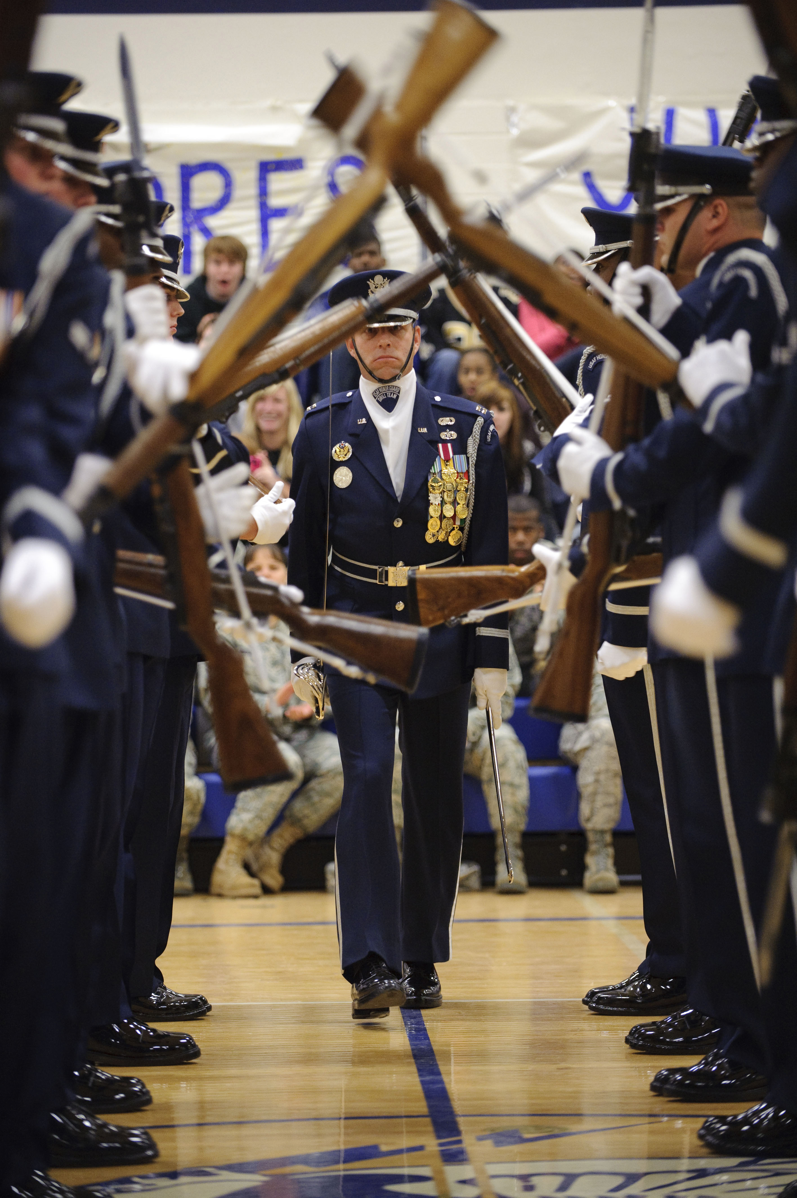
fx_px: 4489
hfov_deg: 10.1
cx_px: 398
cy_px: 599
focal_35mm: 135
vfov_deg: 15.2
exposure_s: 1/250
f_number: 3.2
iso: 3200
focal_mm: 135
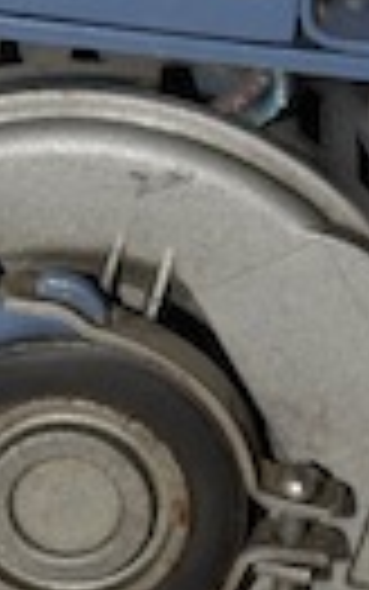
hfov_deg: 5.8
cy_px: 9
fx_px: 3665
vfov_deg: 9.1
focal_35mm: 228
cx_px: 22
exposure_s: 1/60
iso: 640
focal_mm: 48
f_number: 13
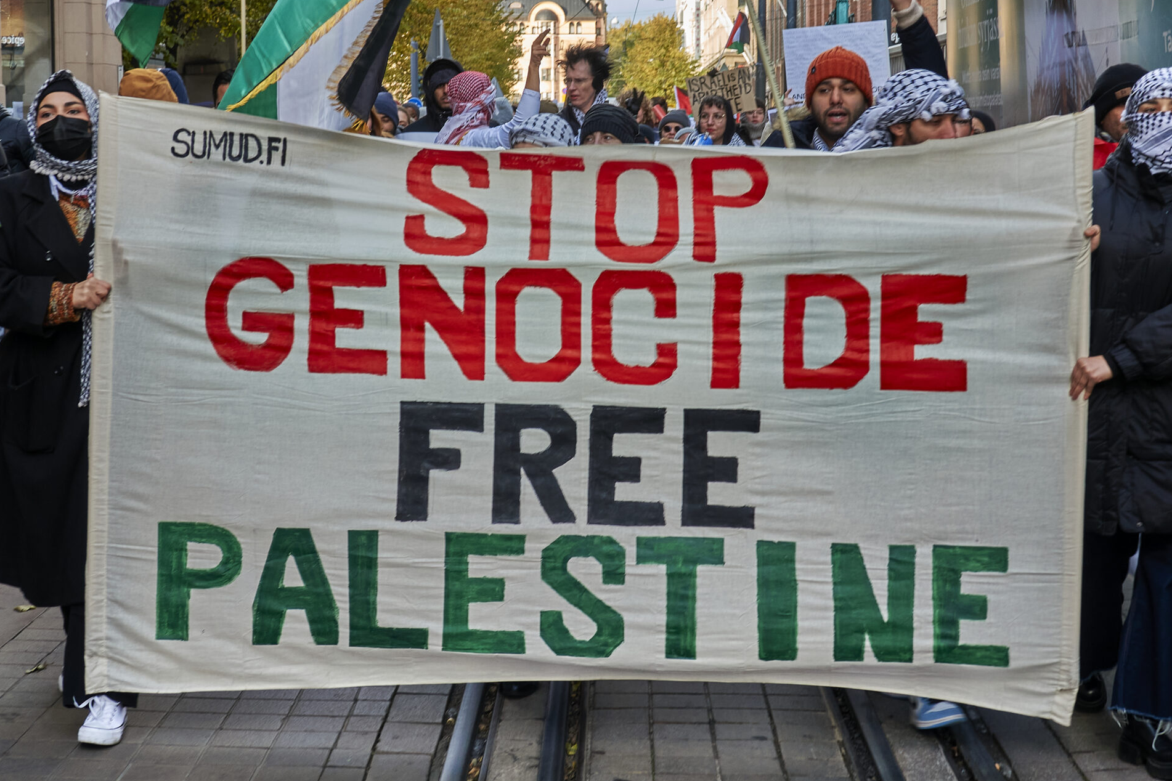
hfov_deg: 28.8
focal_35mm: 70
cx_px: 584
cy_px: 271
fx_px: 2279
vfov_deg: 19.4
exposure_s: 1/125
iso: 100
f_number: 3.2
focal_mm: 18.92
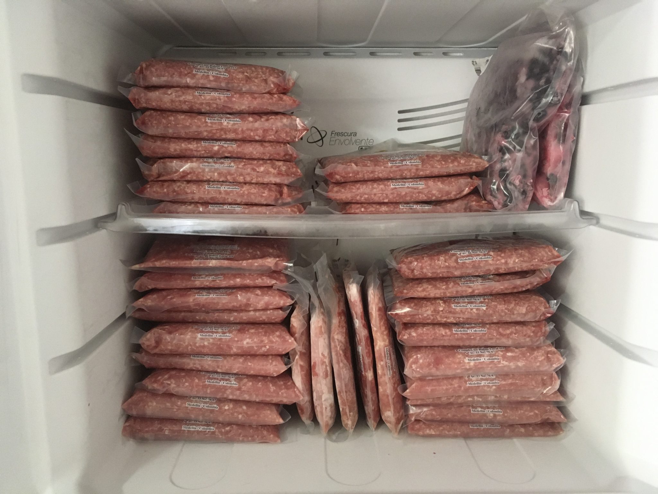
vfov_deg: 48.2
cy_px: 247
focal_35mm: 29
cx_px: 329
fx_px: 551
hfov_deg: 61.7
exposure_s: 1/30
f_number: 2.2
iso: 250
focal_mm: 4.15
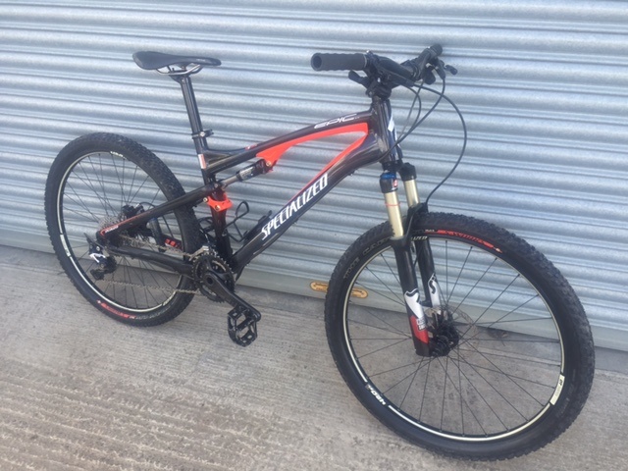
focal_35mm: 29
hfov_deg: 61.7
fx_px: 526
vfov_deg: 48.2
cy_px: 236
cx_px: 314
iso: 32
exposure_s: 1/125
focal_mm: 4.15
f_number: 2.2
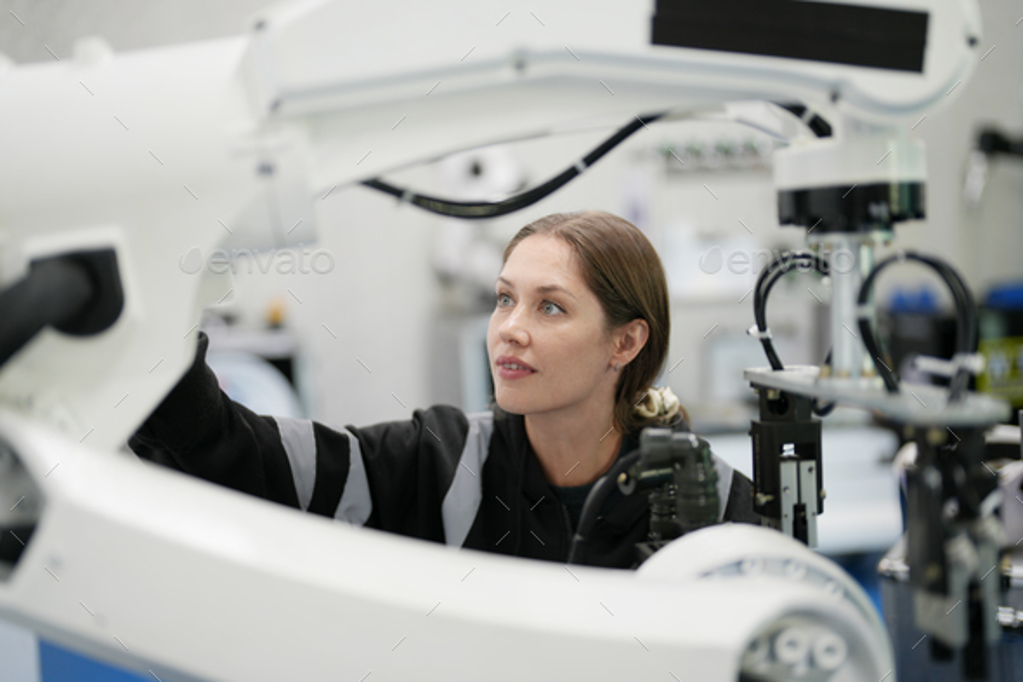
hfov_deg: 39.6
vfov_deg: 27.0
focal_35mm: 50
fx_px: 1420
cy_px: 341
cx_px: 512
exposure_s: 1/125
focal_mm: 50
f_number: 1.2
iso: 125
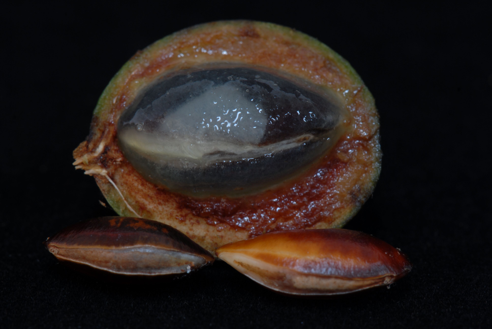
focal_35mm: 158
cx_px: 246
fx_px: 2155
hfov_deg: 13.0
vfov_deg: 8.7
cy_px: 164
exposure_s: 4
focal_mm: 105
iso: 100
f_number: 20
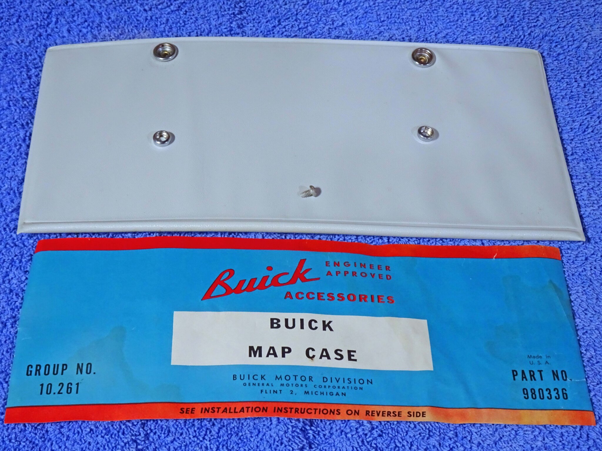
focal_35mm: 64
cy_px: 226
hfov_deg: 30.3
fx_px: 1113
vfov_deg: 22.9
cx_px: 301
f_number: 4.5
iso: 800
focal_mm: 10.95
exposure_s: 1/30
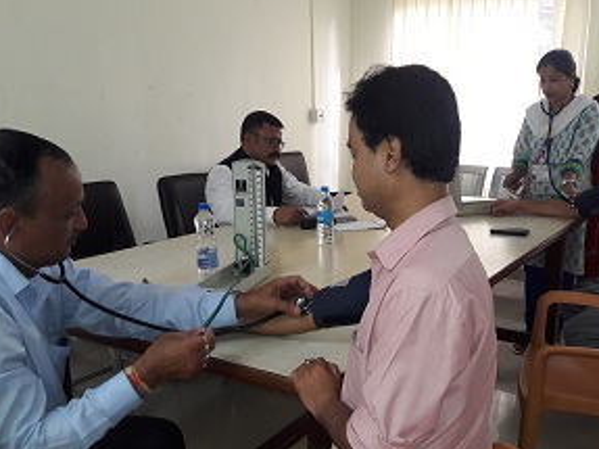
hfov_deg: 47.8
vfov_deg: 36.6
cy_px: 280
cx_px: 332
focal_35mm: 39
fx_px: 675
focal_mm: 3.7
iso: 125
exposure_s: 1/33
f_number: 1.9
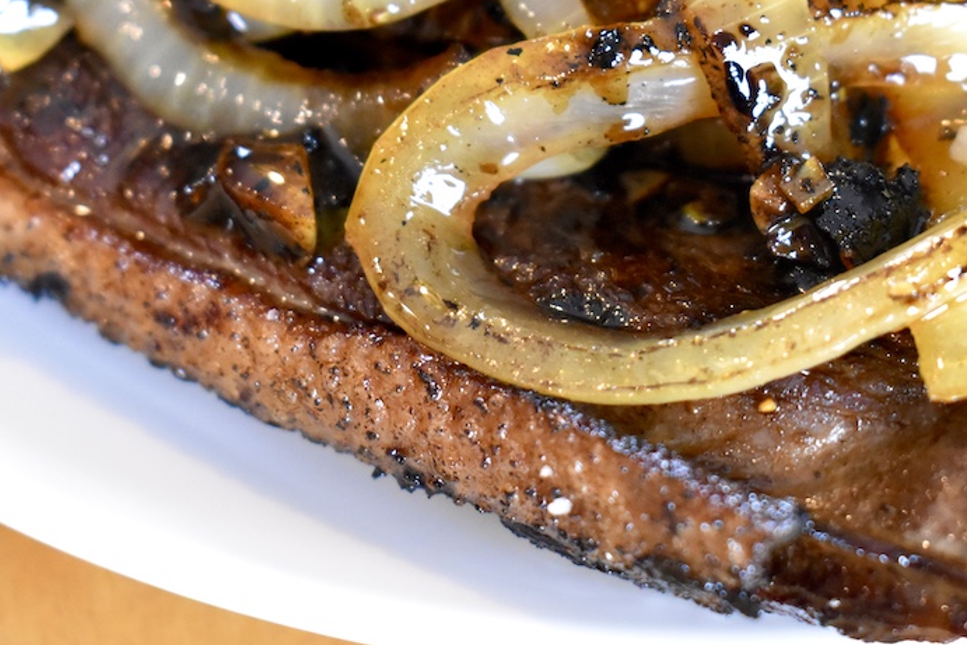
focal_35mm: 100
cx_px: 396
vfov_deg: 13.6
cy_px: 115
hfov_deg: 20.4
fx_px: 2686
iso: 3200
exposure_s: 1/60
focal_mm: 36
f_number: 4.8
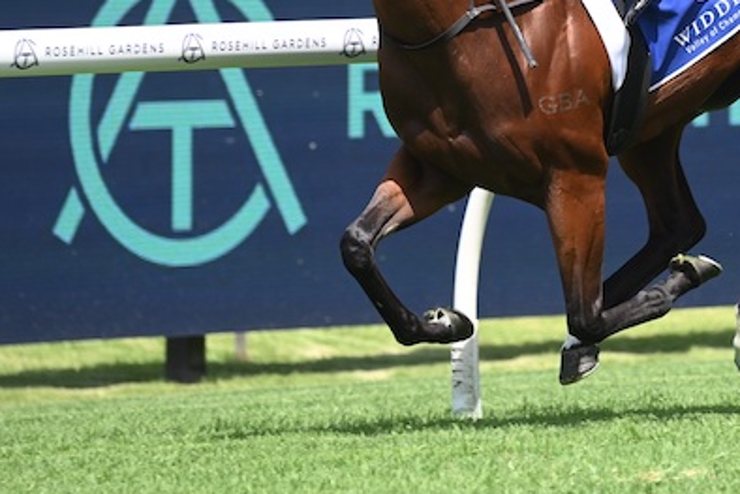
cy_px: 63
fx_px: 11700
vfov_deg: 2.4
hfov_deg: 3.6
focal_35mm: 569
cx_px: 624
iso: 640
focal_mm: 320
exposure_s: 1/1600
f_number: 5.6
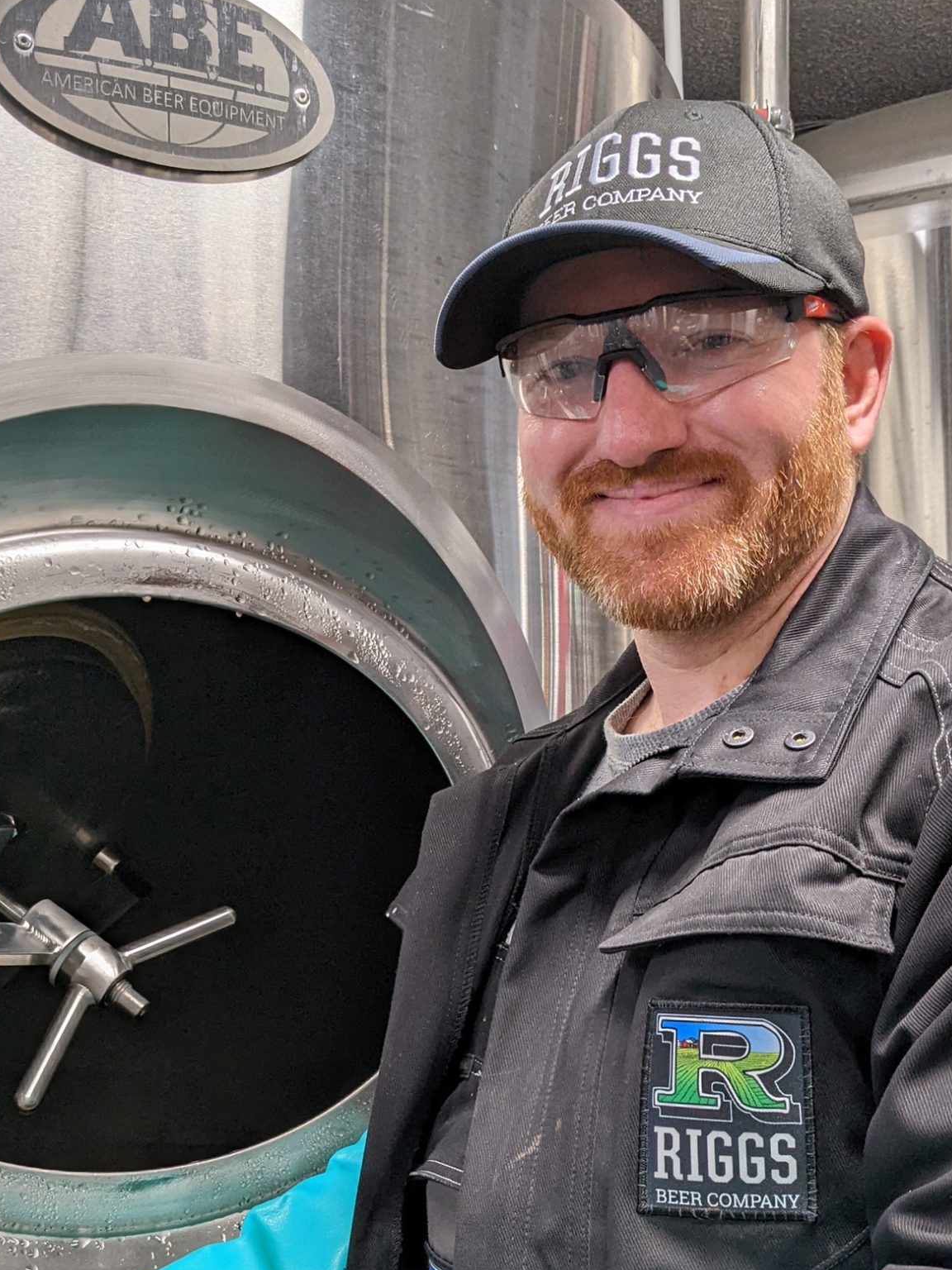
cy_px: 828
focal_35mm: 45
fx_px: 1650
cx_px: 442
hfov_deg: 32.2
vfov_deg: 41.6
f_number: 1.73
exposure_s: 1/30
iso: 49
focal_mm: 4.38
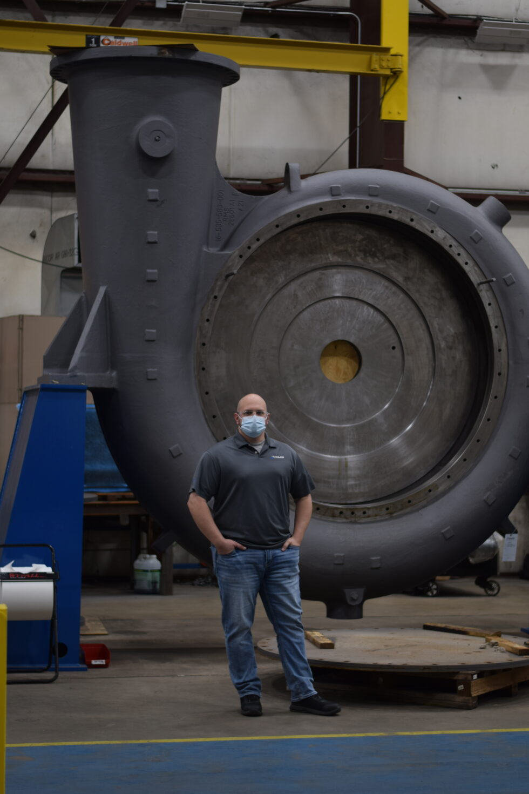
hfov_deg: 18.2
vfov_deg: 27.0
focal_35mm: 75
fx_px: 1653
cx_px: 264
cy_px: 397
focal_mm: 50
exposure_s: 1/100
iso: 100
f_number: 1.8
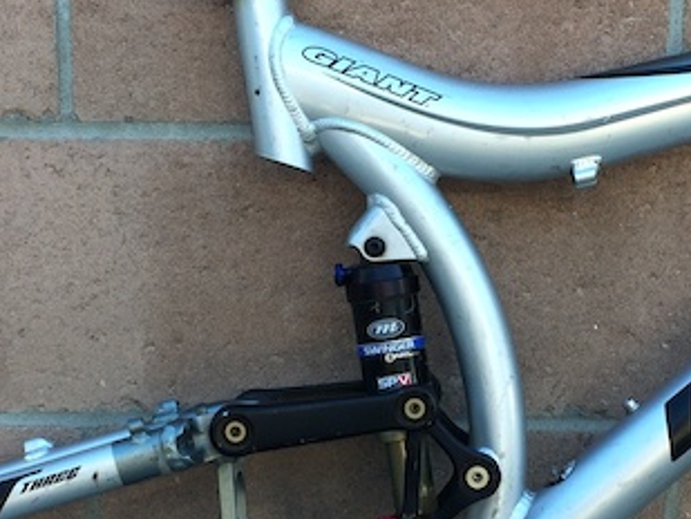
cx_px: 416
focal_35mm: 75
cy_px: 282
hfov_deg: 25.9
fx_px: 1498
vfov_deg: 19.6
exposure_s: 1/124
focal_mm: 4.15
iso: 32
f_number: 2.2
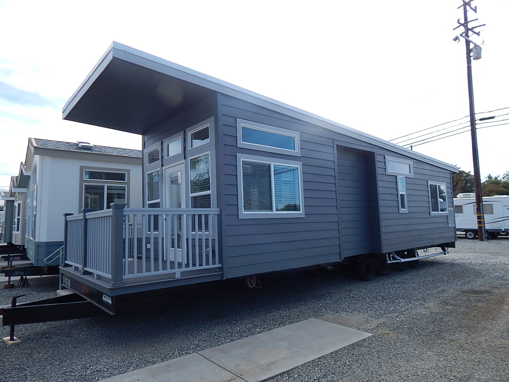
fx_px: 323
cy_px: 191
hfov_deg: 76.4
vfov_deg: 61.1
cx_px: 254
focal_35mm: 22
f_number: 3
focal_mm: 4
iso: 125
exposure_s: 1/1250
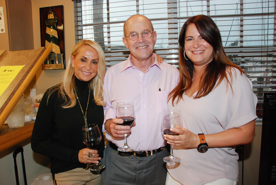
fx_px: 207
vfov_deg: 48.0
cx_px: 138
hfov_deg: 67.3
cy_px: 92
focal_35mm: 27
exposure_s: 1/60
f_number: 6.3
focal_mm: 18
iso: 640
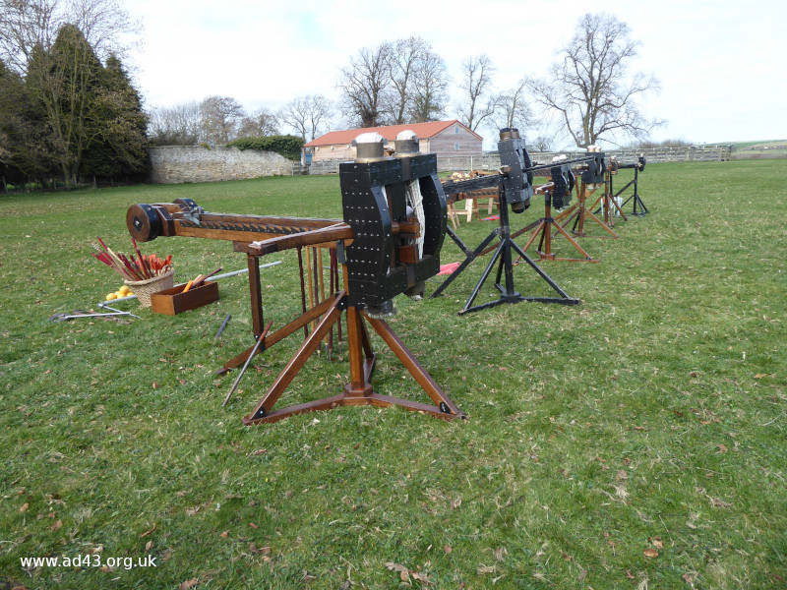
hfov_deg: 69.4
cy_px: 295
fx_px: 568
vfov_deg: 54.9
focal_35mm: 25
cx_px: 394
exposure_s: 1/320
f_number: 3.3
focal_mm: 4.3
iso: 80
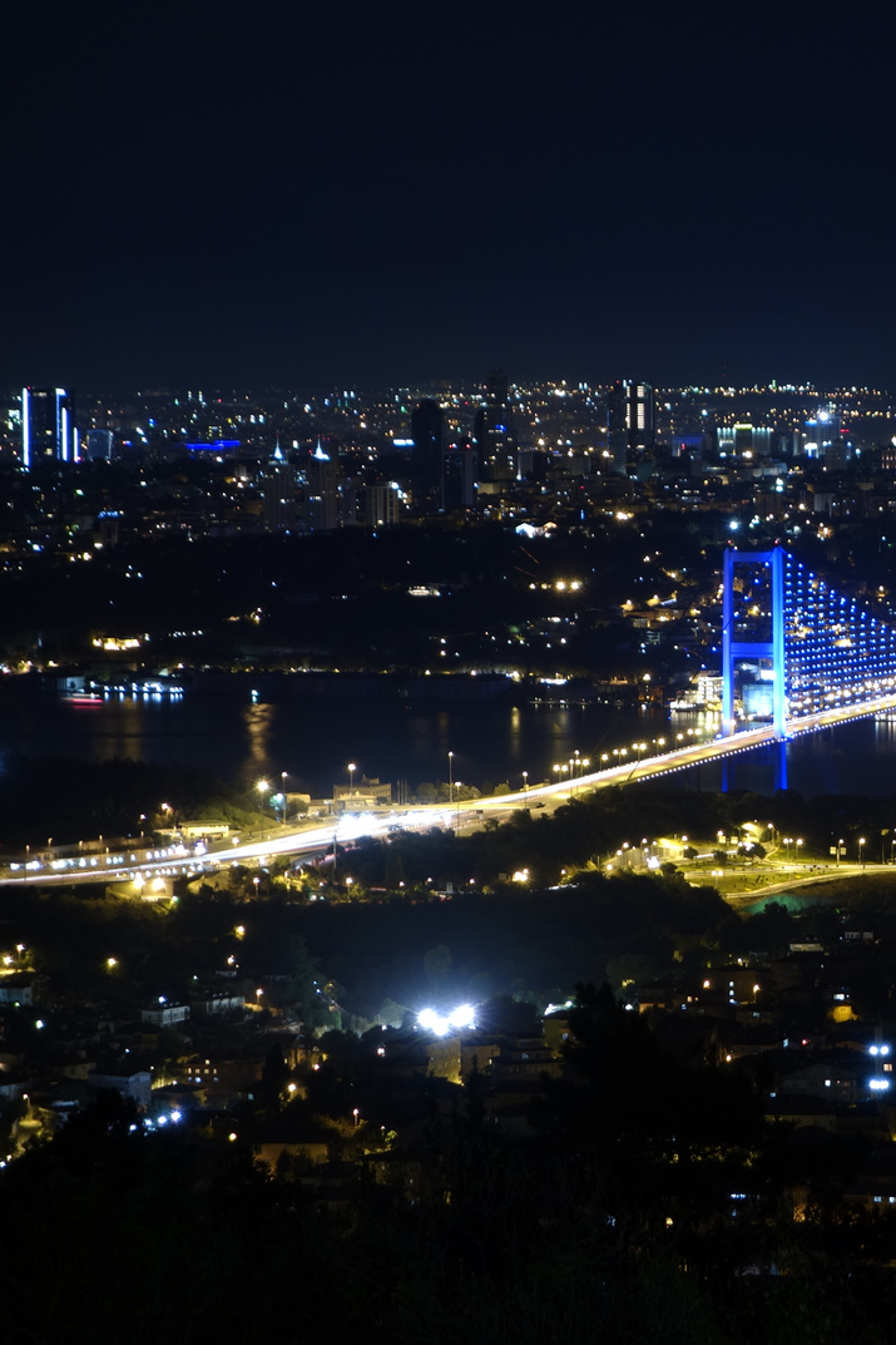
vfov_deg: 13.6
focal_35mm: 151
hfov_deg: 9.0
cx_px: 967
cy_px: 671
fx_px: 5639
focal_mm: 37.1
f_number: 4.9
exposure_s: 10
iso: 80
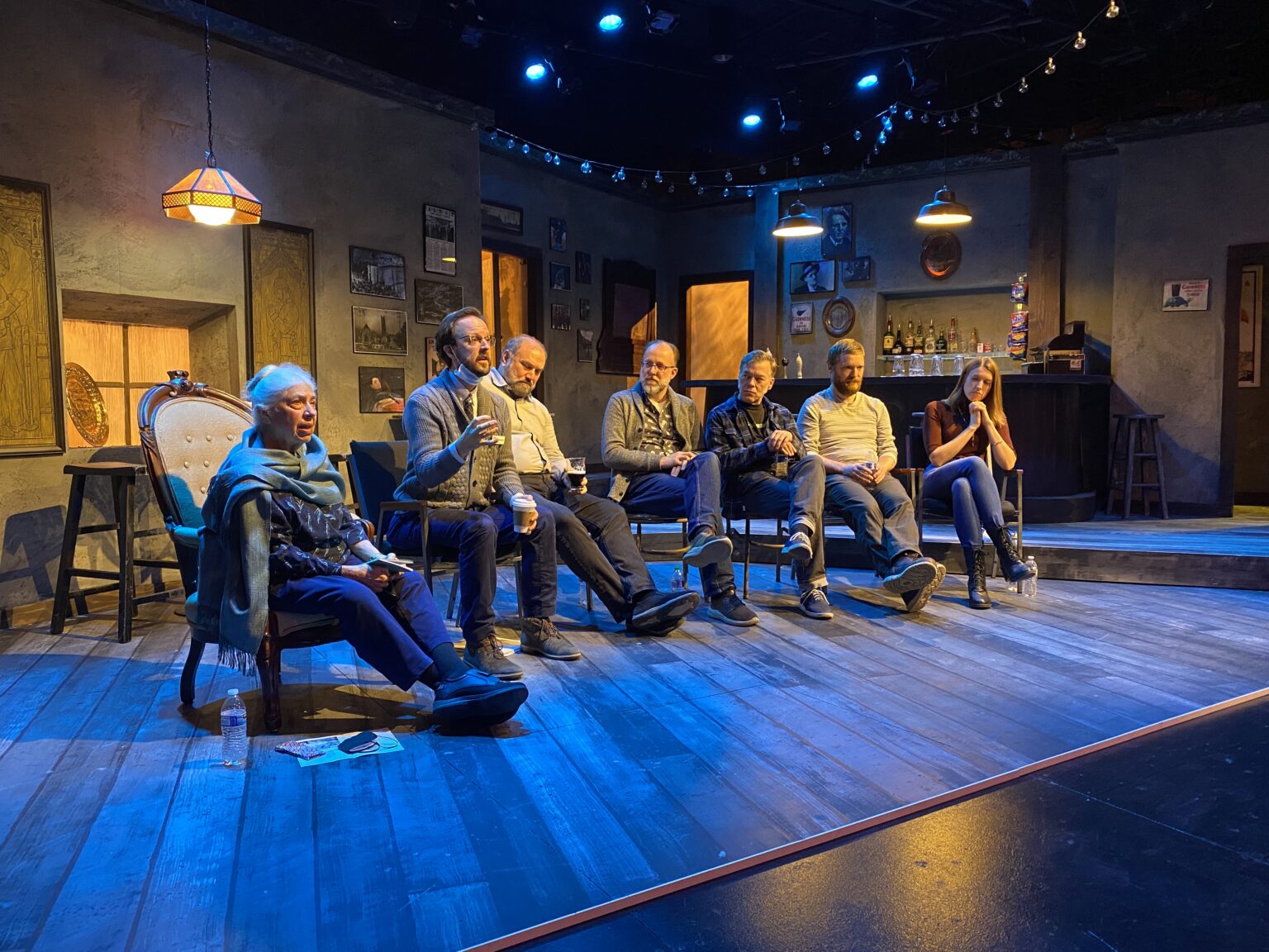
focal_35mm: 26
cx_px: 634
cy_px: 476
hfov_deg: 67.3
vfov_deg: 53.1
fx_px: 953
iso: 500
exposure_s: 1/39
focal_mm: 4.25
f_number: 1.8
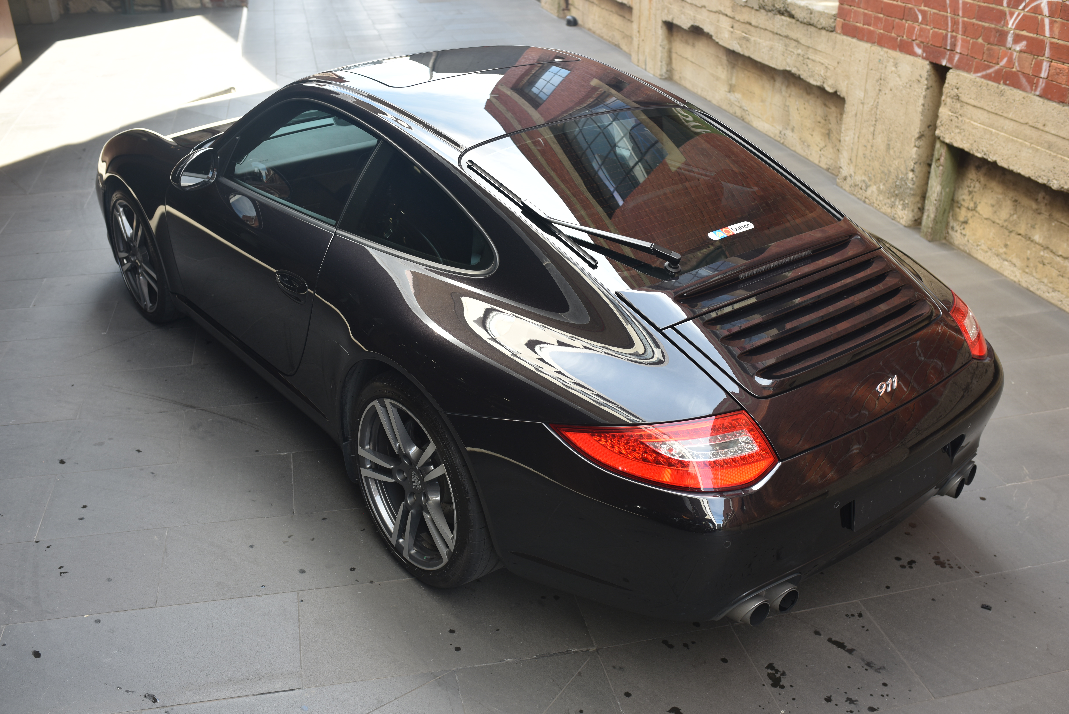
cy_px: 357
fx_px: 1040
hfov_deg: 54.4
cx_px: 534
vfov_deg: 37.9
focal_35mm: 35
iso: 100
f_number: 4
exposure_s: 1/80
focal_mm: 35
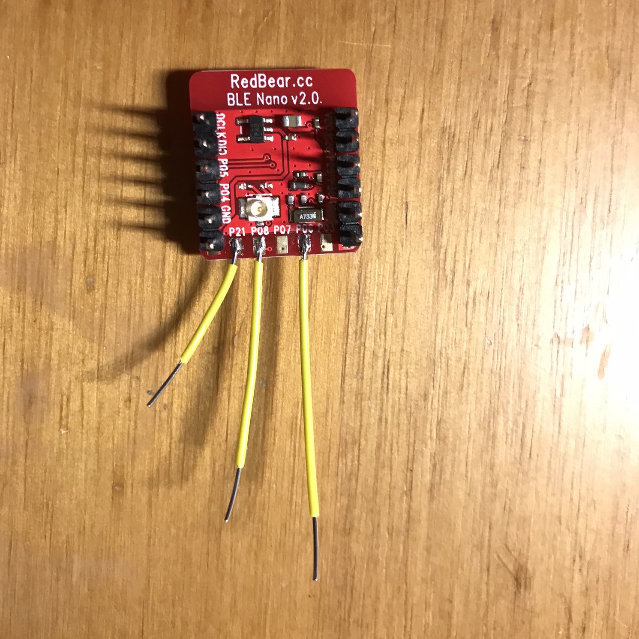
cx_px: 328
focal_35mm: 34
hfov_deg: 48.4
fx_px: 710
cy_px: 253
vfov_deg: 48.1
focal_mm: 3.99
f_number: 1.8
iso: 40
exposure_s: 1/15
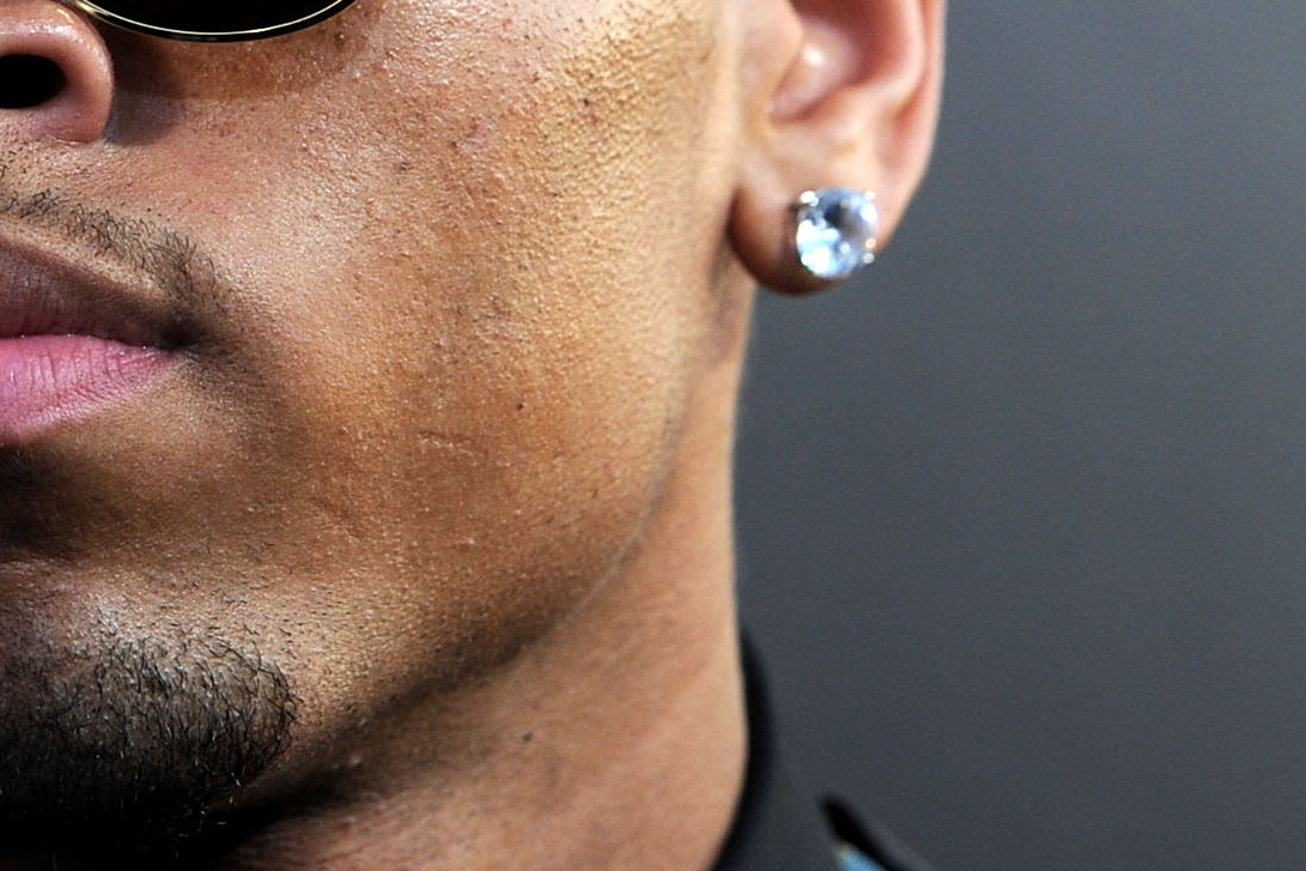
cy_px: 13
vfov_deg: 3.1
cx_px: -35
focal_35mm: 440
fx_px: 15959
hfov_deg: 4.7
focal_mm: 160
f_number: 5.6
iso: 1000
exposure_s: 1/500
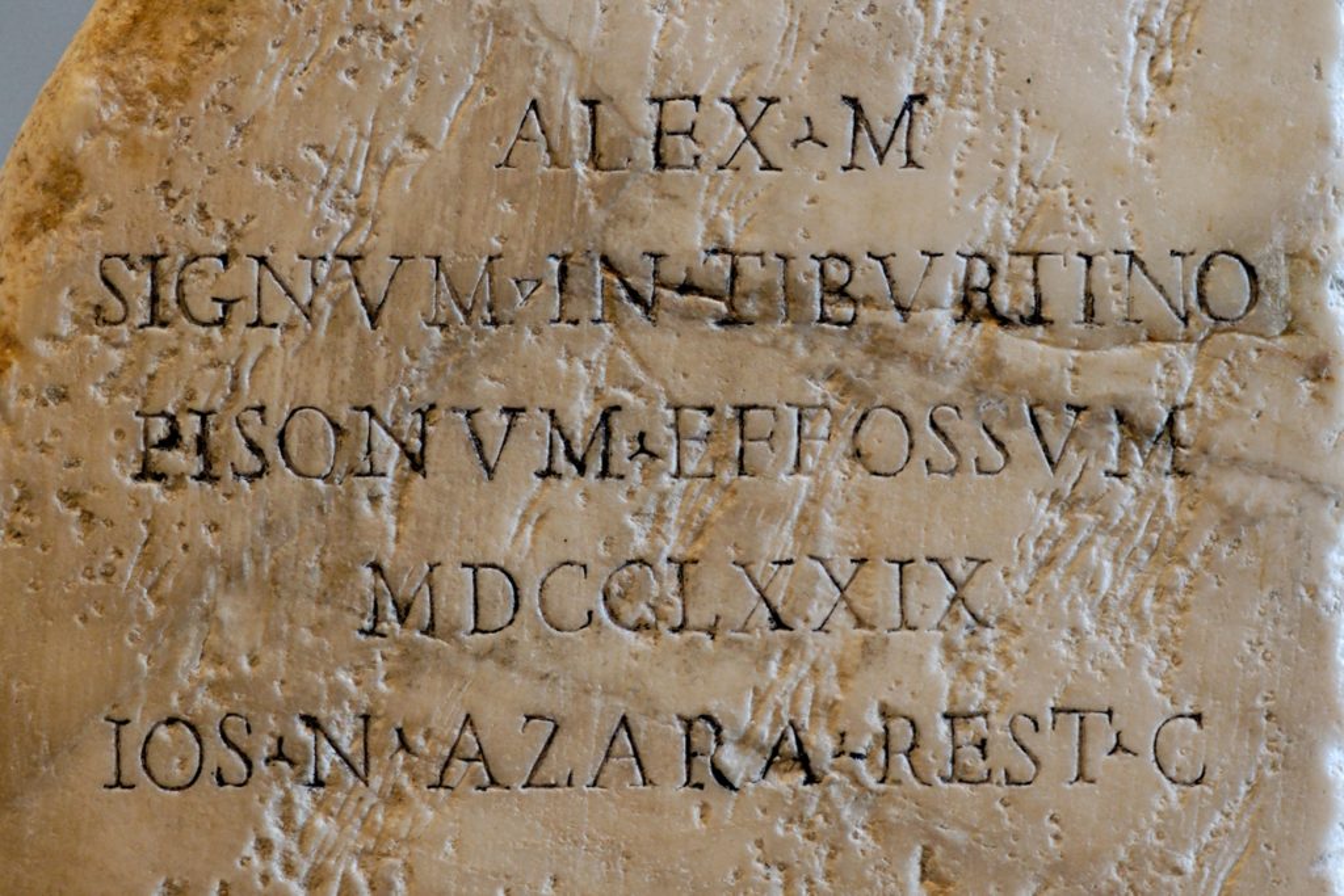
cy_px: 448
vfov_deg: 8.7
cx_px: 672
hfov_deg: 13.0
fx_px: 5880
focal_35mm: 158
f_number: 3.5
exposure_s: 1/60
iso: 500
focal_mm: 105
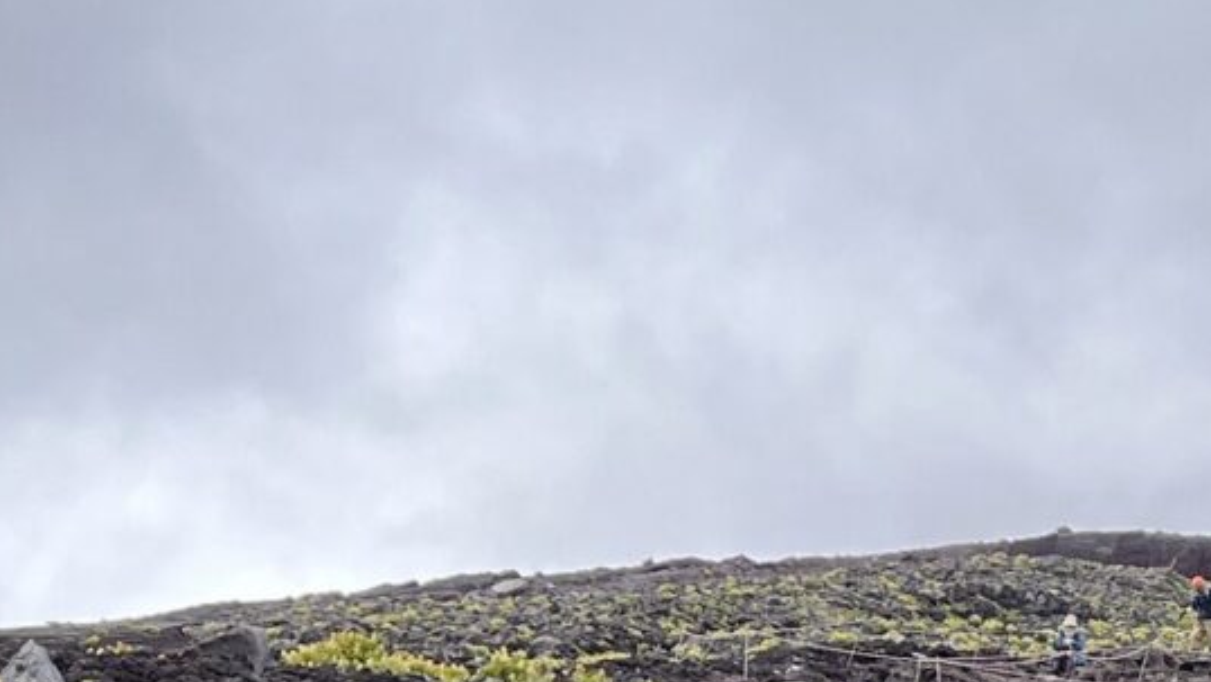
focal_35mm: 101
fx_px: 3244
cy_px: 1323
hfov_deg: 21.0
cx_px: 842
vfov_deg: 11.0
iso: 50
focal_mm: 5.1
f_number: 1.6
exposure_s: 1/1294
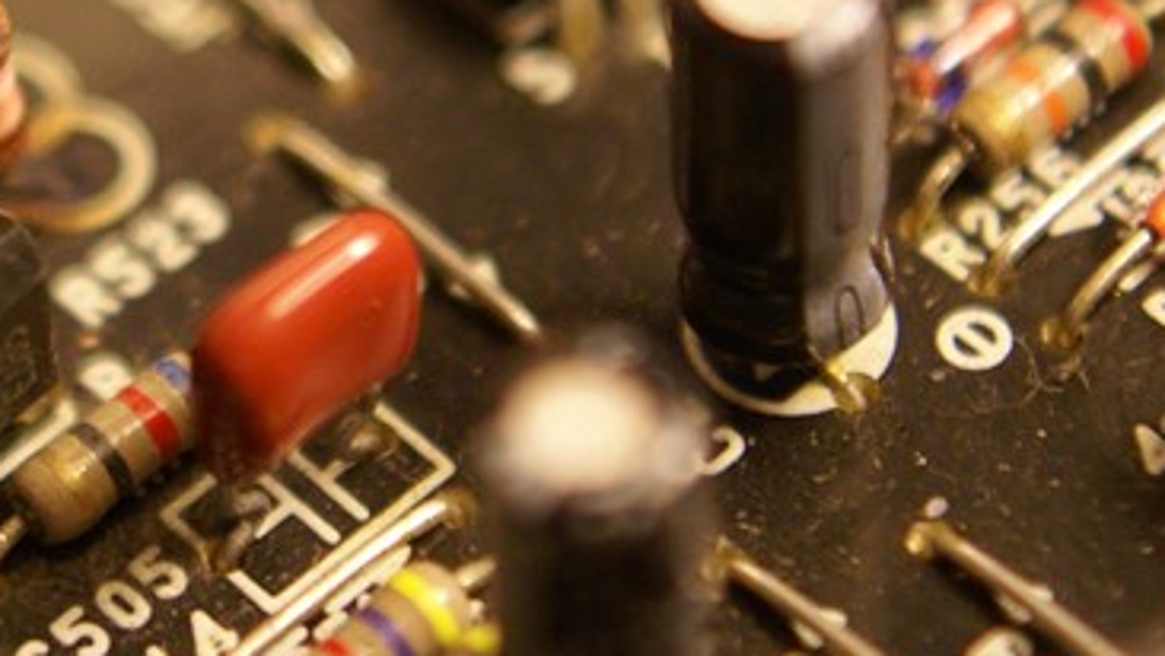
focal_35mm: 241
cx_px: 3
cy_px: 54
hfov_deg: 8.9
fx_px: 7446
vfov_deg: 5.0
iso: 400
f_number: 4
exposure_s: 1/40
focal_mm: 70
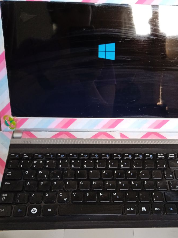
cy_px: 140
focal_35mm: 38
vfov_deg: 48.7
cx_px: 106
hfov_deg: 37.6
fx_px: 261
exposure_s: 1/30
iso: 150
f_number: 2.2
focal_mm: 3.43
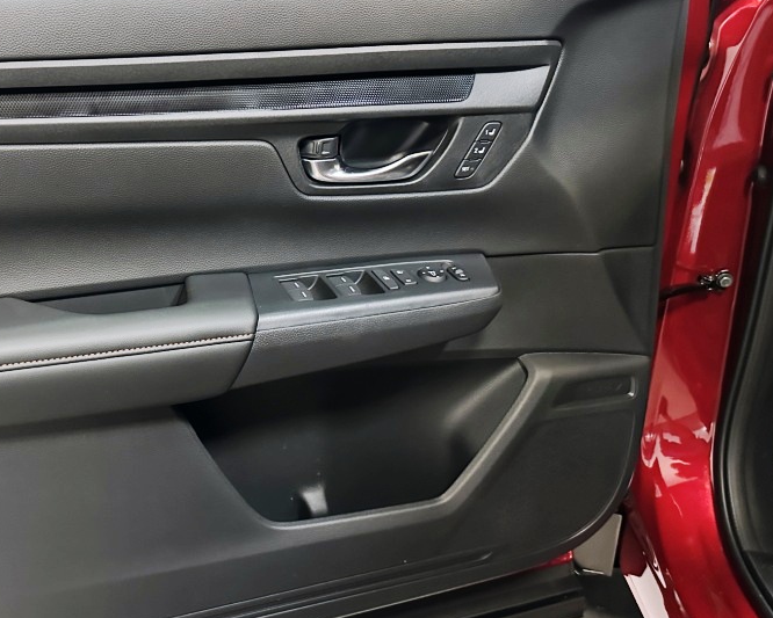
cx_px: 187
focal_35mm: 36
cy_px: 307
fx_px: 824
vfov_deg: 41.2
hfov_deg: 48.2
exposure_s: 1/30
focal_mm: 6.86
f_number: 1.78
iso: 800
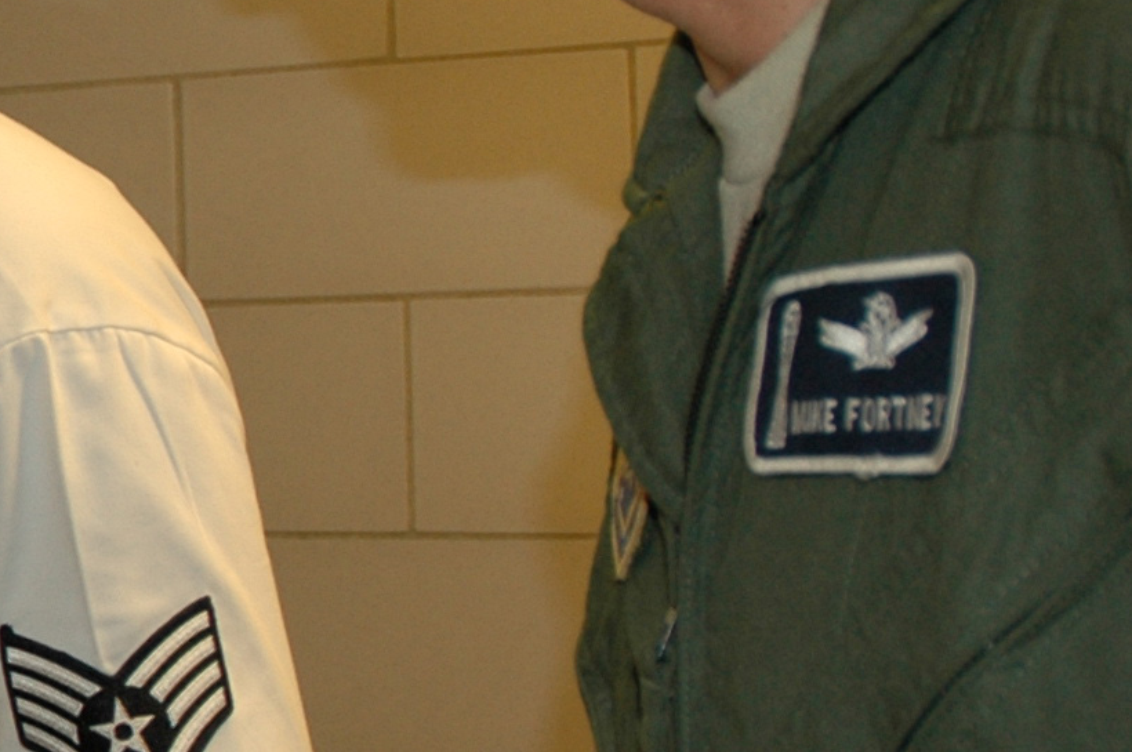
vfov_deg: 13.8
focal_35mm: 99
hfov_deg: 18.4
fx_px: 3110
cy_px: 432
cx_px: -549
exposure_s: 1/60
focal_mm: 18
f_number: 3.5
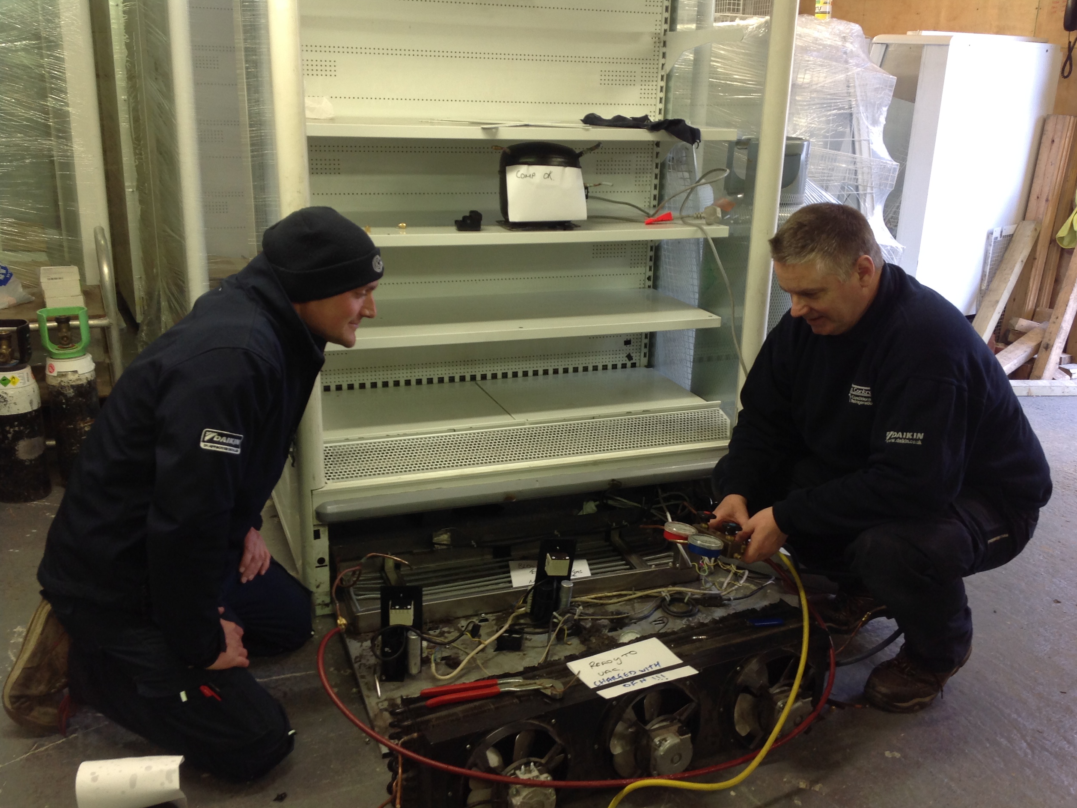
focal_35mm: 36
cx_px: 552
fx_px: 1120
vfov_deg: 39.7
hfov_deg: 51.3
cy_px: 400
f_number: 2.4
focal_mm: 4.28
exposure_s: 1/24
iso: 50
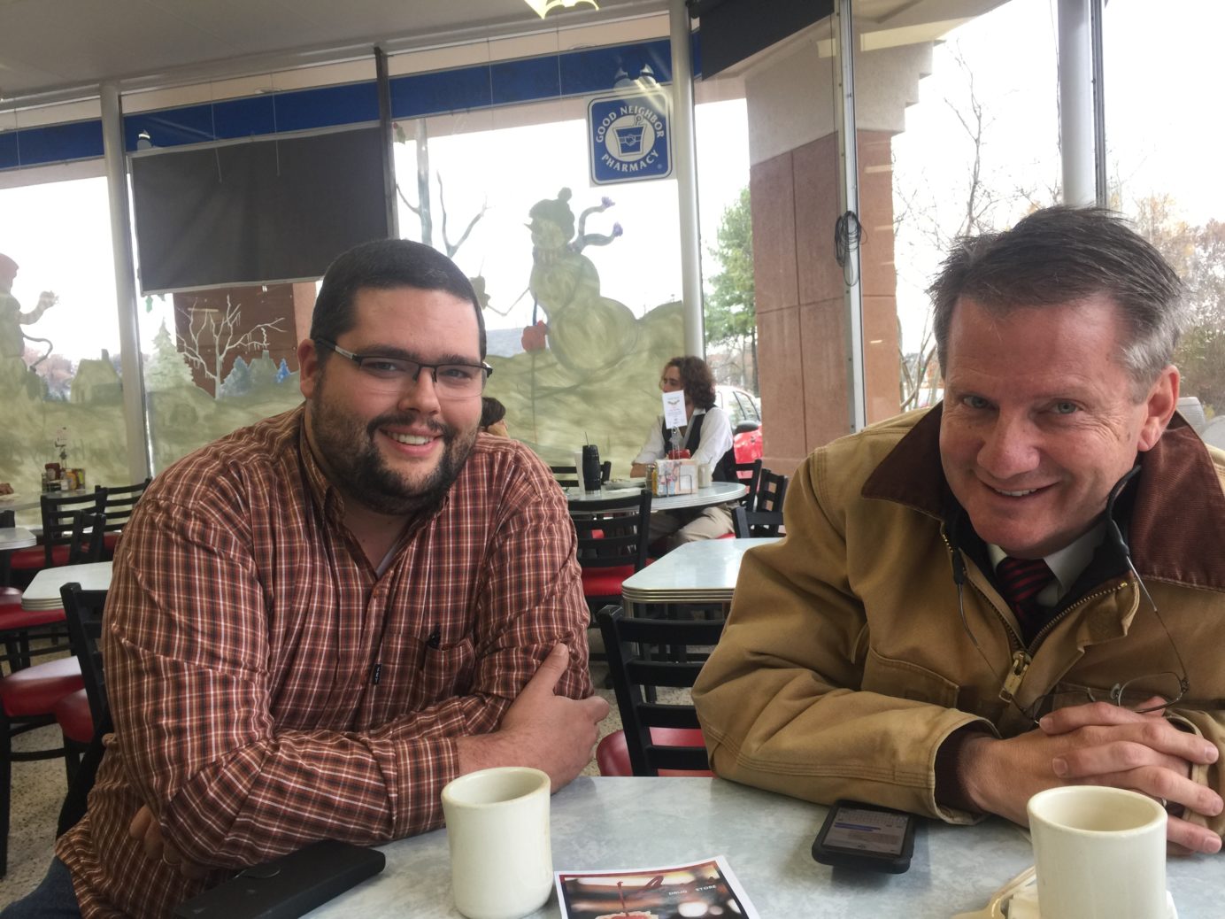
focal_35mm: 29
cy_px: 460
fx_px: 1026
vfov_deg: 48.2
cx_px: 612
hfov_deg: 61.7
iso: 32
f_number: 2.2
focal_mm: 4.15
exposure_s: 1/30
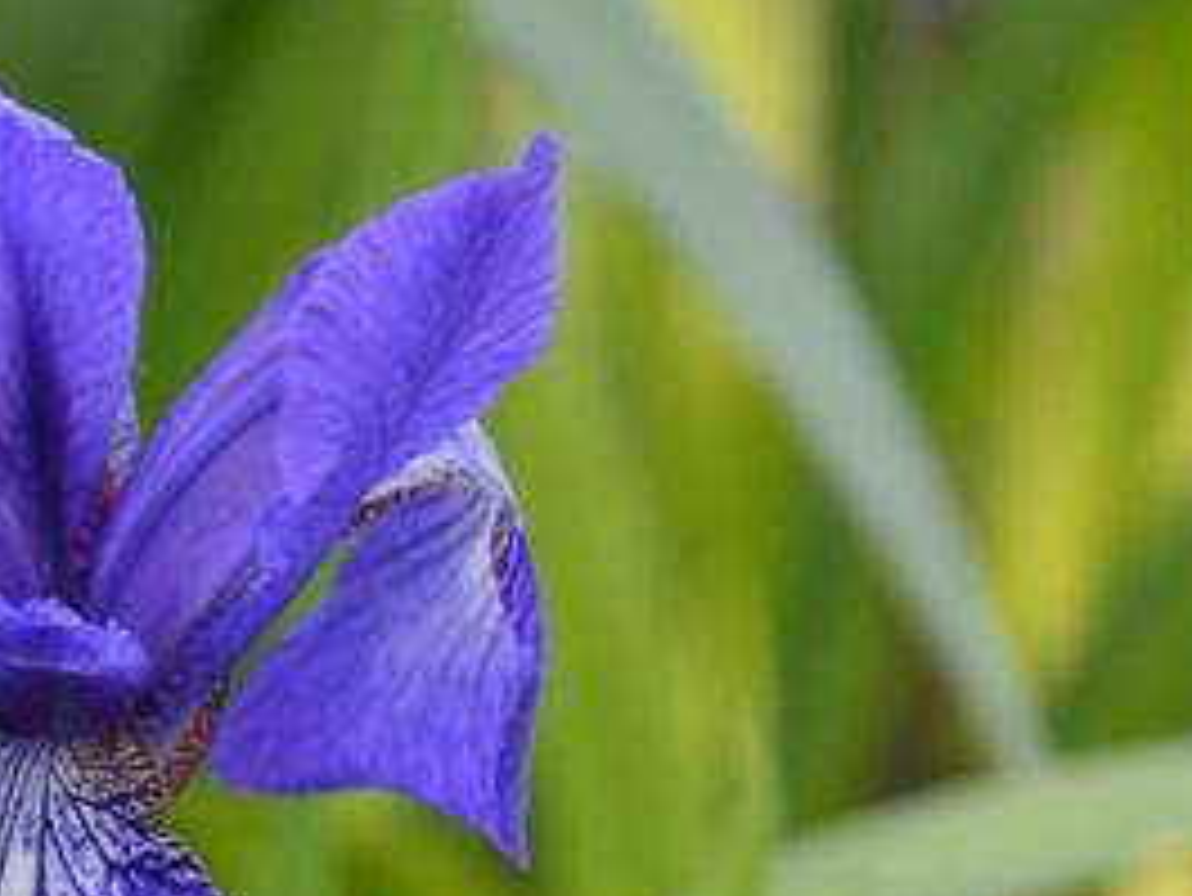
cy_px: 1164
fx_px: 17225
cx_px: -454
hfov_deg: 3.9
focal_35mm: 500
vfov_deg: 3.0
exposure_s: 1/200
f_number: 5.6
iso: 800
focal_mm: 92
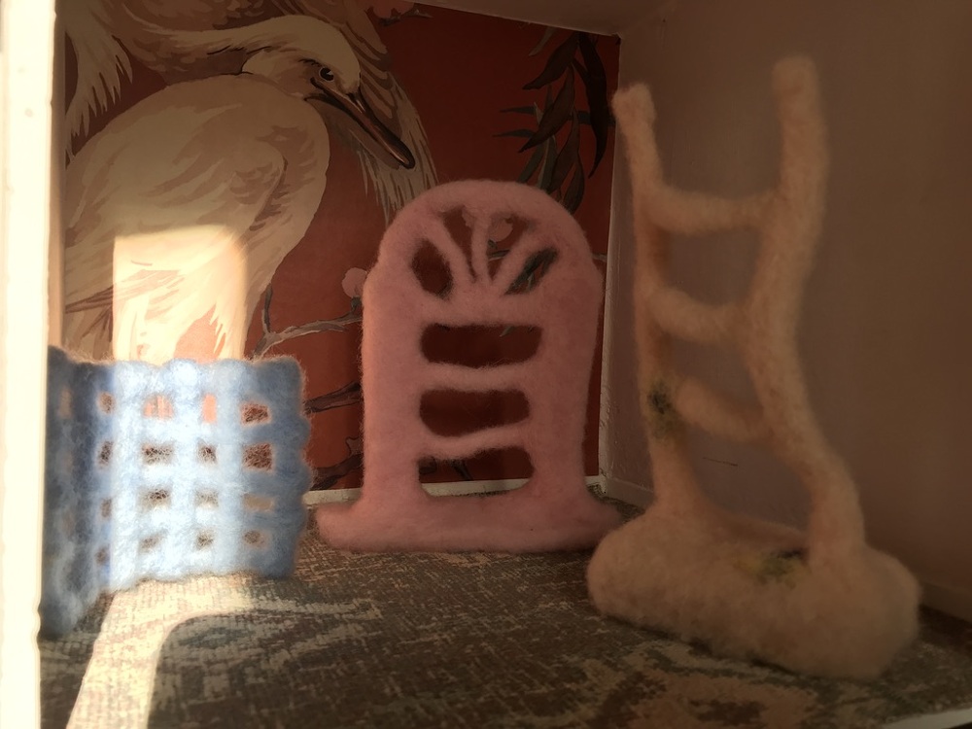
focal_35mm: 28
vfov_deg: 49.7
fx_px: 786
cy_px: 364
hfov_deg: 63.4
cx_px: 486
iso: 20
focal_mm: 3.99
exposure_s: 1/553
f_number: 1.8
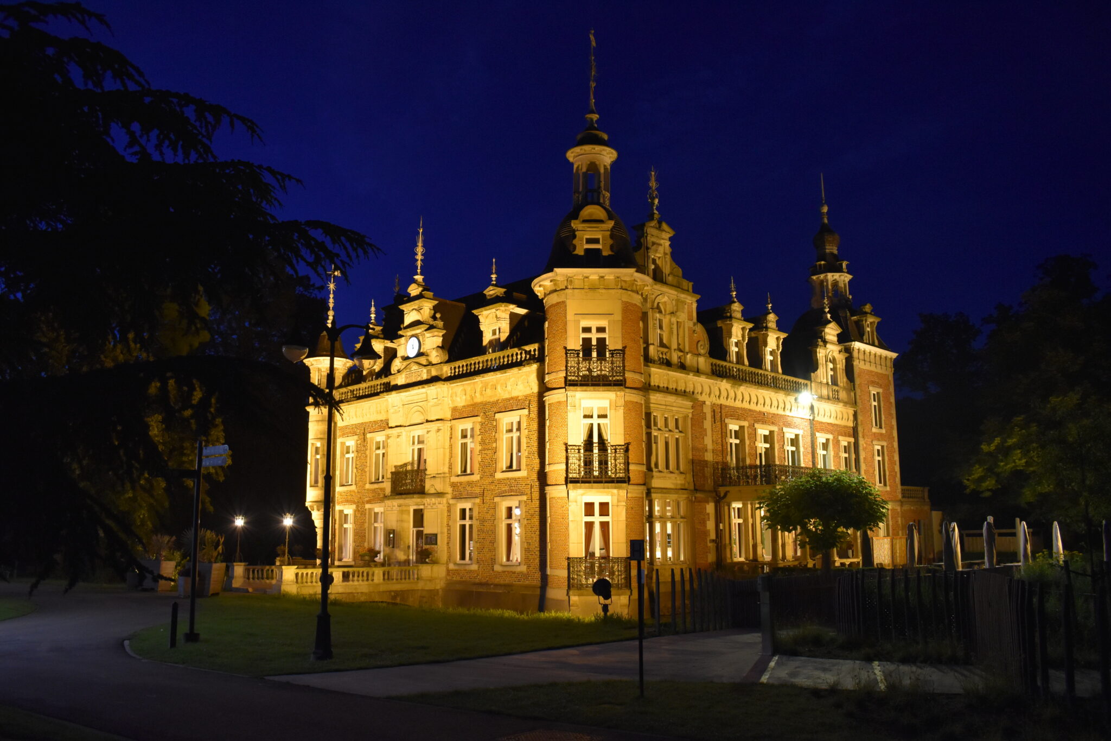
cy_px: 370
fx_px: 926
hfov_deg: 61.9
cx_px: 556
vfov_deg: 43.6
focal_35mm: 30
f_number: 5
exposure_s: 1/15
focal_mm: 20
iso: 1600
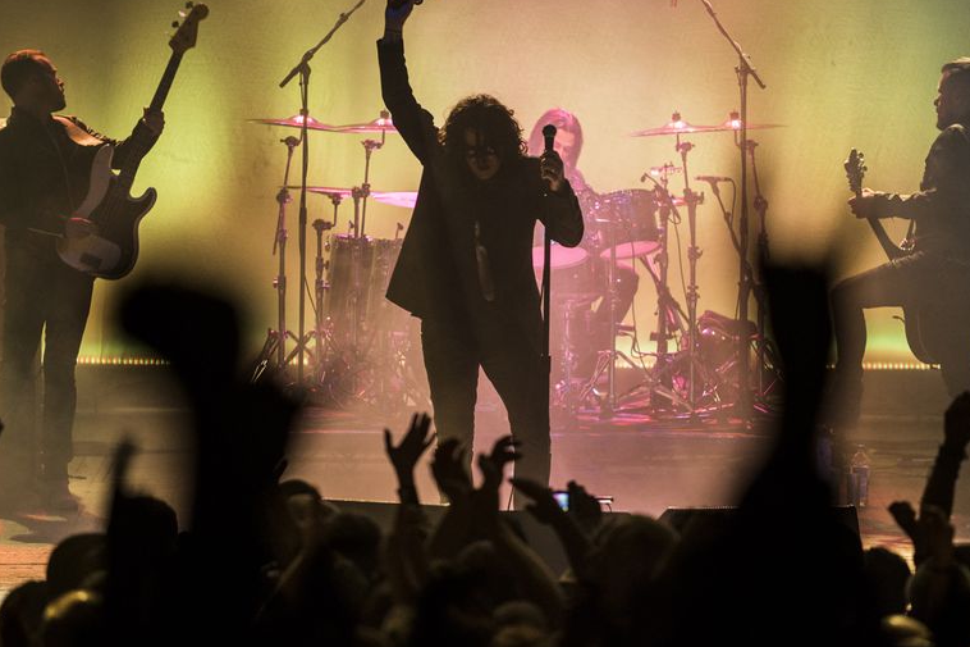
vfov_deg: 5.4
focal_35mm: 256
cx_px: 514
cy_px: 274
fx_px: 6896
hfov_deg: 8.0
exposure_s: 1/320
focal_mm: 200
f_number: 2.8
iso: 2000
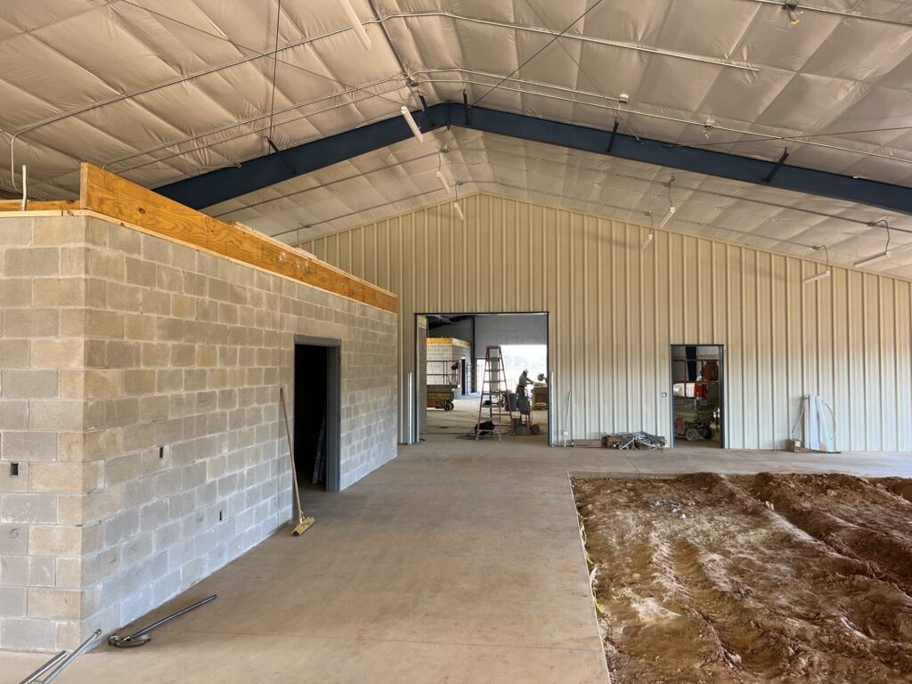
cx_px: 456
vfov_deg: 53.1
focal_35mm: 26
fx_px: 685
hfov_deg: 67.3
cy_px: 342
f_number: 1.5
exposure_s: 1/163
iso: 64
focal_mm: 5.7
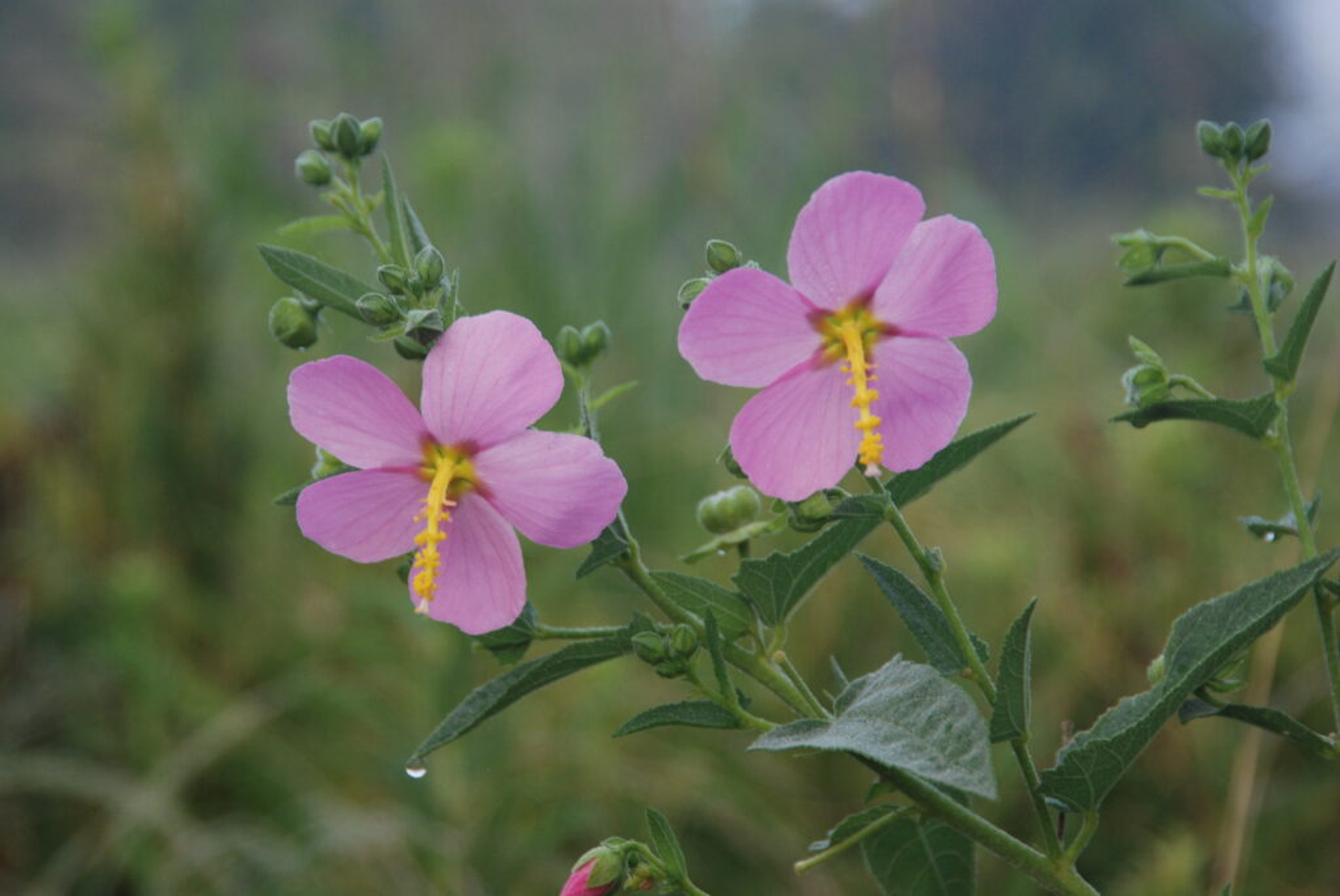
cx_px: 670
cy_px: 448
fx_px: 5030
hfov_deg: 15.2
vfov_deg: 10.2
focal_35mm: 135
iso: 400
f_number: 5.6
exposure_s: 1/50
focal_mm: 90
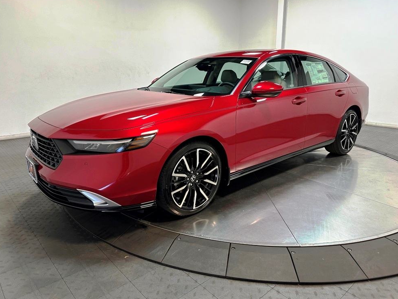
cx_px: 196
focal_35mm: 25
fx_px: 287
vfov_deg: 54.9
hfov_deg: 69.4
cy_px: 144
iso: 320
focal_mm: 6.86
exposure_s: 1/60
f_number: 1.78
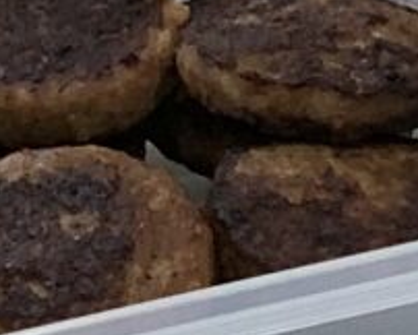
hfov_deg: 3.7
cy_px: 244
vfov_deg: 3.0
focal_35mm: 514
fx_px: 6365
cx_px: 720
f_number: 2.4
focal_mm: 6
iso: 125
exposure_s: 1/120
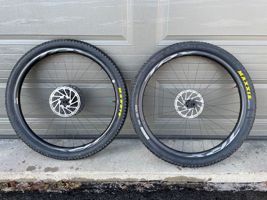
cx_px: 134
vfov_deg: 53.1
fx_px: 201
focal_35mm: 26
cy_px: 100
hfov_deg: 67.3
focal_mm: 4.2
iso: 32
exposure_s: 1/256
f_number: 1.6
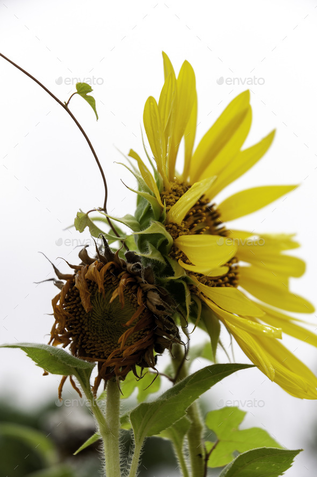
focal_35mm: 105
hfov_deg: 13.0
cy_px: 238
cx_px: 158
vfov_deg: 19.5
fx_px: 1390
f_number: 4.5
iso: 100
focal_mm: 70
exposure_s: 1/1250
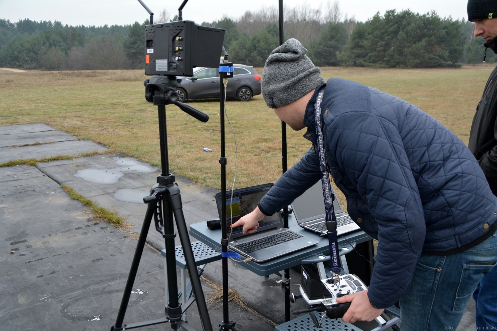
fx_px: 456
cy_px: 166
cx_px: 248
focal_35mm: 33
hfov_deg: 57.2
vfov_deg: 40.0
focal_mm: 22
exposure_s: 1/100
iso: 400
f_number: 5
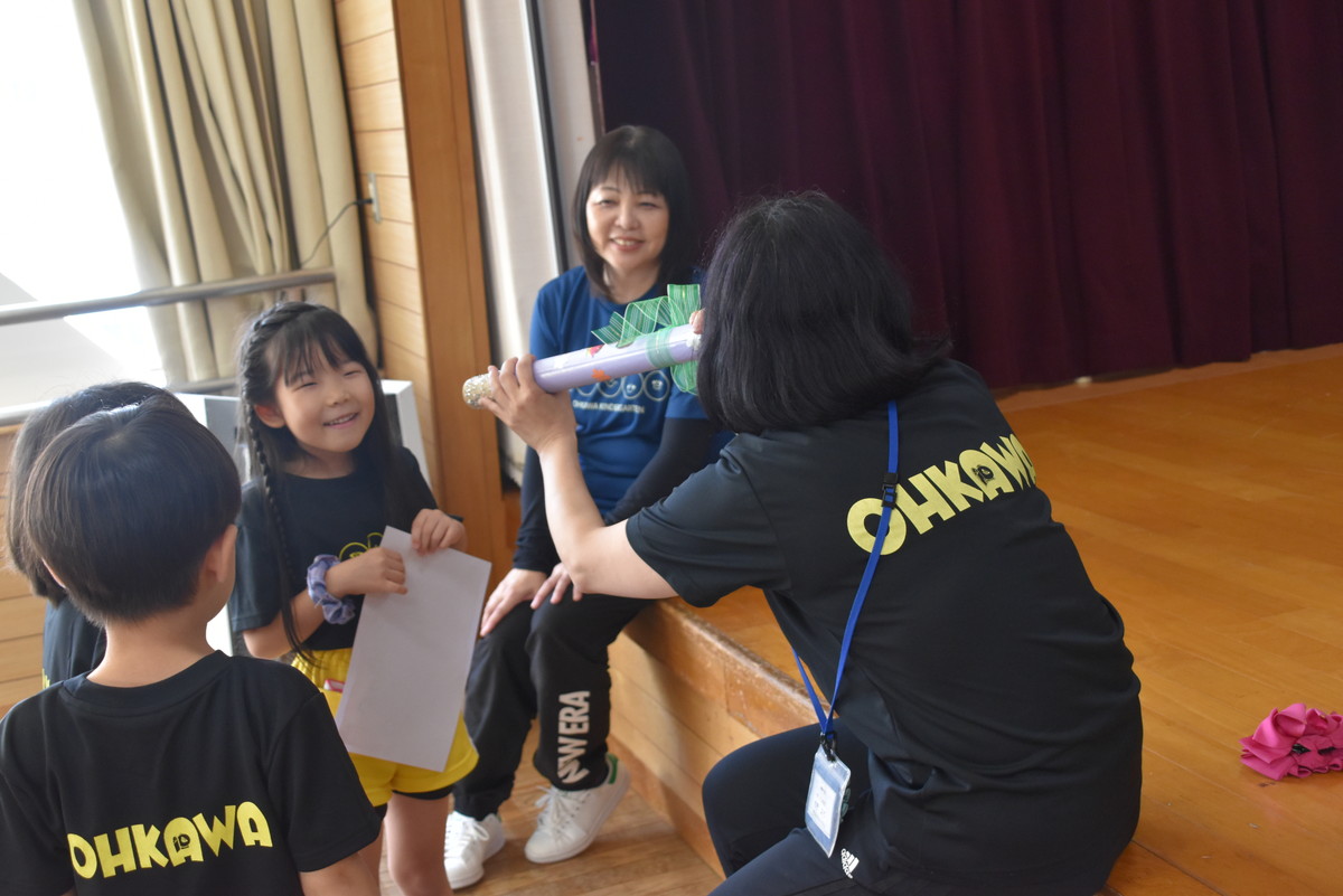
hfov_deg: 38.9
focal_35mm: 51
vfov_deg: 26.5
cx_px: 672
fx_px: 1903
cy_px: 448
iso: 1400
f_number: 4.5
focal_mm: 34
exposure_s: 1/125
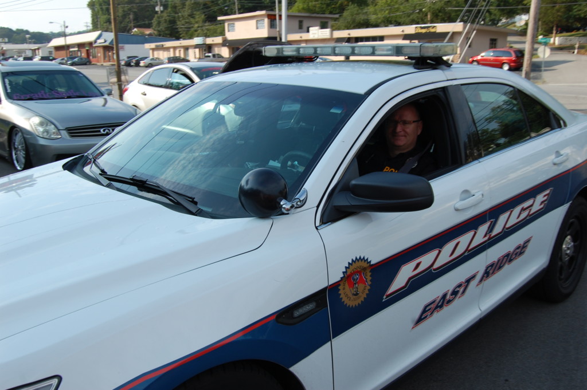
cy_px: 195
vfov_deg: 39.9
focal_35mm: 33
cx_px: 294
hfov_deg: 57.3
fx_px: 538
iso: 200
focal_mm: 22
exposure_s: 1/250
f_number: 8
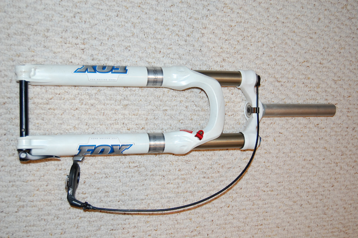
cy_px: 119
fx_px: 462
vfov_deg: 28.9
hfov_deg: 42.4
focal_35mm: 46
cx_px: 179
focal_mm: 31
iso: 400
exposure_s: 1/60
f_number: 4.5
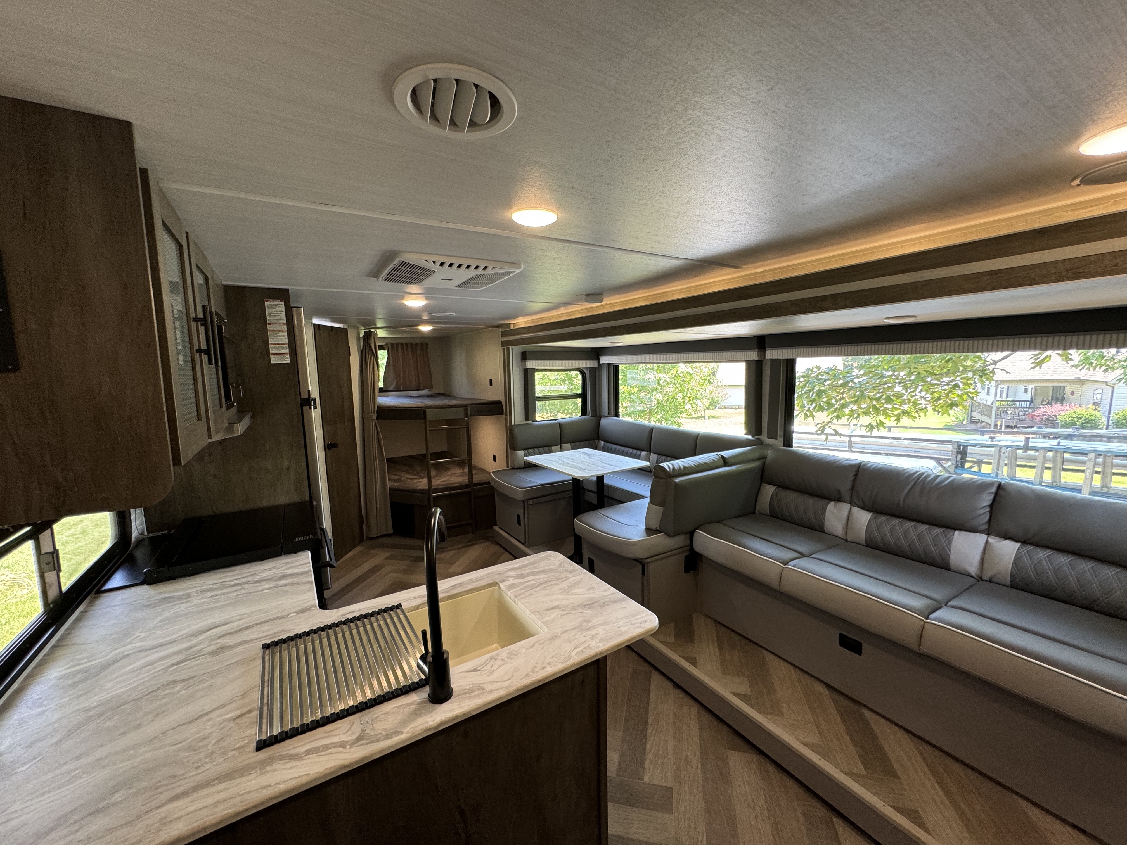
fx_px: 456
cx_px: 564
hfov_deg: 102.1
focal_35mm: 14
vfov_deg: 85.7
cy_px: 422
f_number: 2.2
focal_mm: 2.22
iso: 160
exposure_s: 1/99
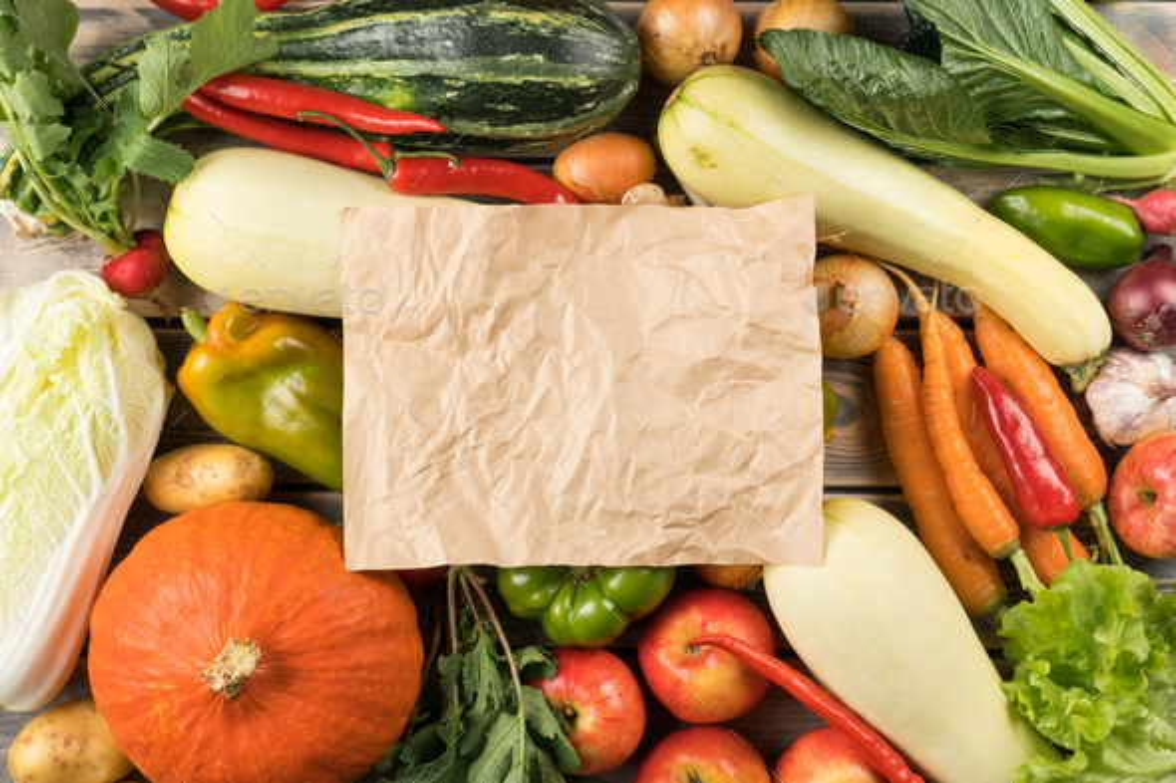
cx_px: 588
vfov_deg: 25.7
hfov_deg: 37.9
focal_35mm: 52
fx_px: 1714
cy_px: 392
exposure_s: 1/125
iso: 100
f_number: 8
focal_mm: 35
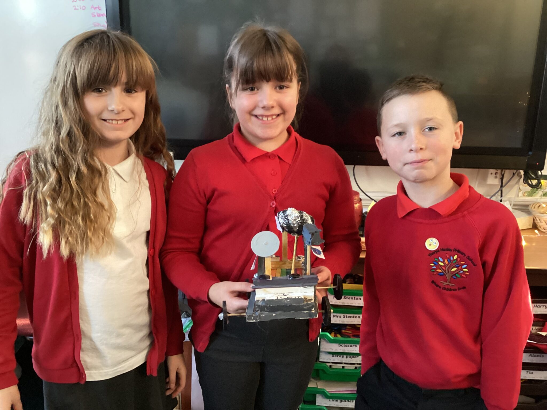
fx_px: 490
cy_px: 205
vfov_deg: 45.4
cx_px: 274
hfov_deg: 58.4
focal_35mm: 31
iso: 320
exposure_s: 1/50
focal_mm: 3.3
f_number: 2.4
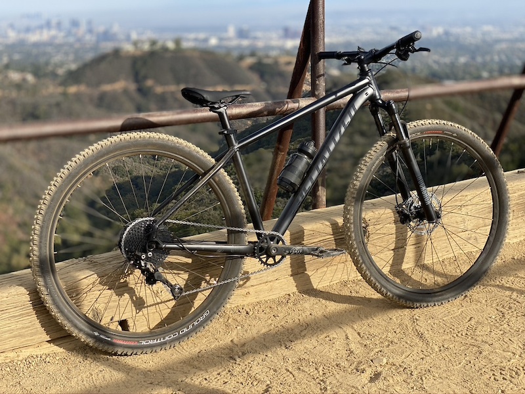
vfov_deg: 28.0
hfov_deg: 36.8
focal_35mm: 52
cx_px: 262
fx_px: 789
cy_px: 197
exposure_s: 1/1199
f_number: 2
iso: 20
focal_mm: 6
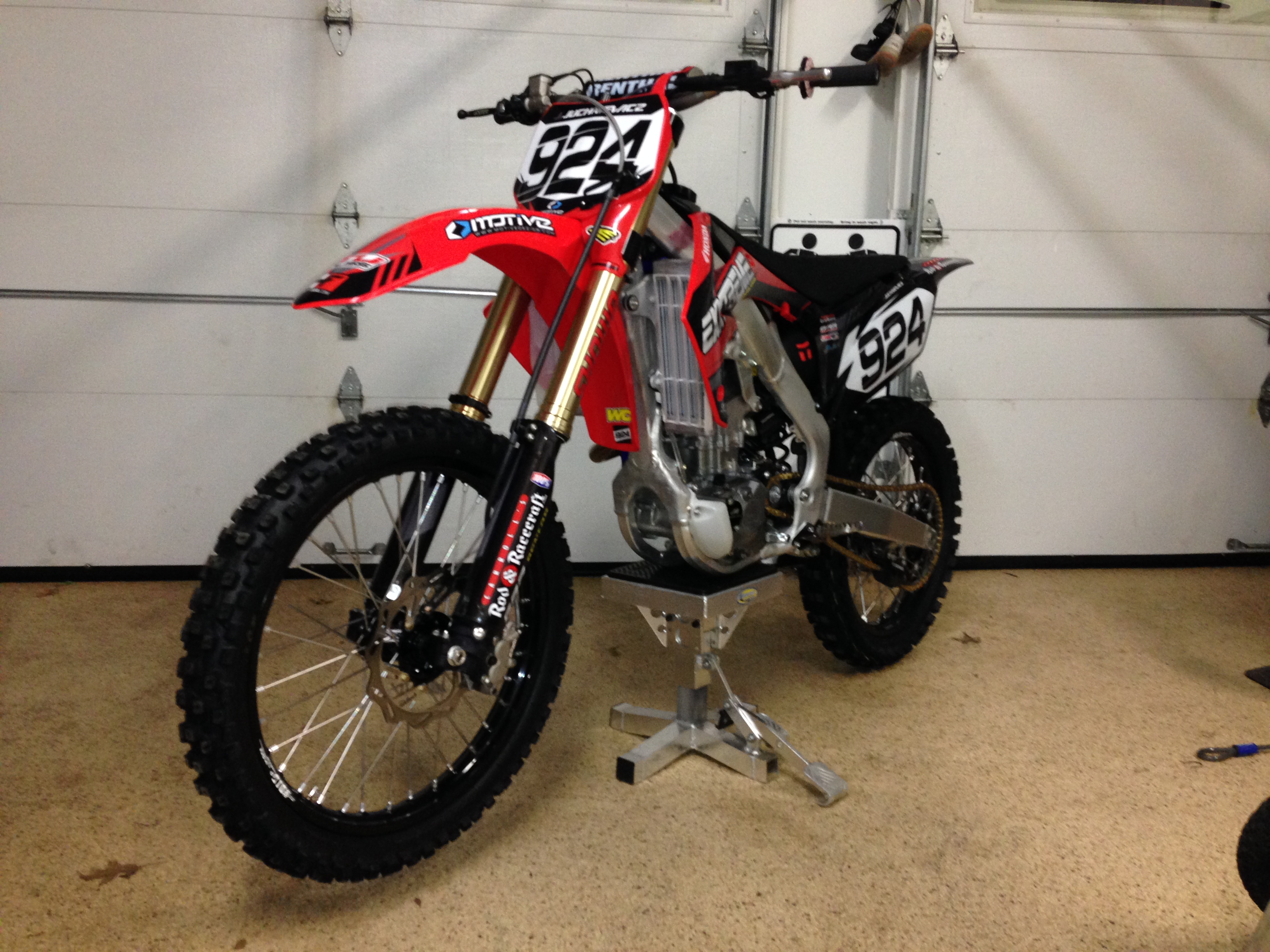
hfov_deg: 55.4
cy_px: 476
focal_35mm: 33
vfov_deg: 42.9
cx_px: 635
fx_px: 1211
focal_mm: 4.12
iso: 200
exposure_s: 1/20
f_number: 2.4
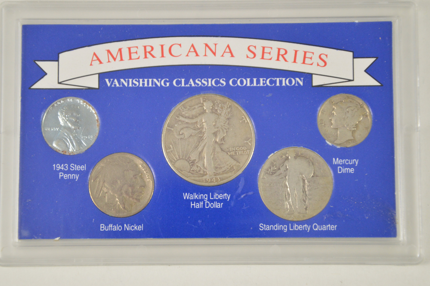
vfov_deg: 10.1
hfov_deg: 15.1
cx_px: 208
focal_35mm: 136
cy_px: 130
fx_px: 1623
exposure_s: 1/160
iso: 800
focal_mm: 80
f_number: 6.3
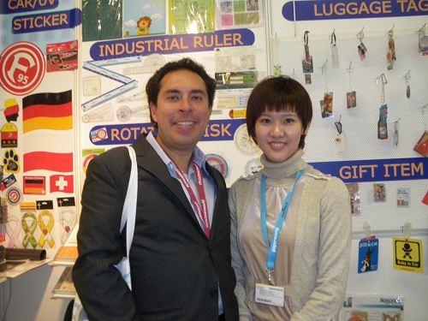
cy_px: 160
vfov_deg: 39.7
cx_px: 214
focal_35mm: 36
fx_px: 445
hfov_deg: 51.4
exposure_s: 1/50
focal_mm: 6.3
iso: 400
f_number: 3.5
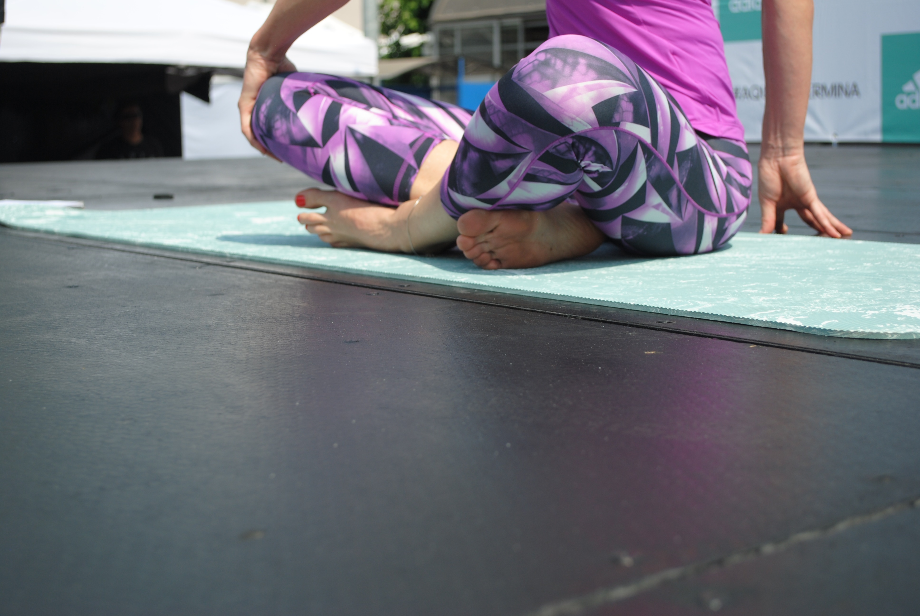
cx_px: 460
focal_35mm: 54
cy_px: 308
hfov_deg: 36.8
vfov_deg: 25.1
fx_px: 1382
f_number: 5
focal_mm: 36
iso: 100
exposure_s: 1/640
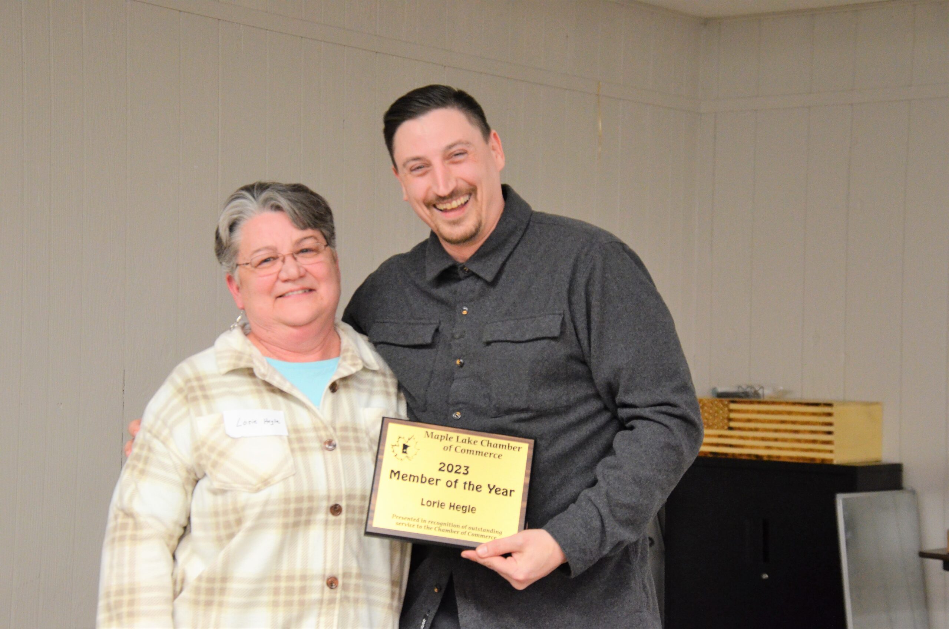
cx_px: 474
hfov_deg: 22.0
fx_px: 2447
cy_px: 314
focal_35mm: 93
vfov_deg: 14.6
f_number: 4.5
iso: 1600
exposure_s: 1/160
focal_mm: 62
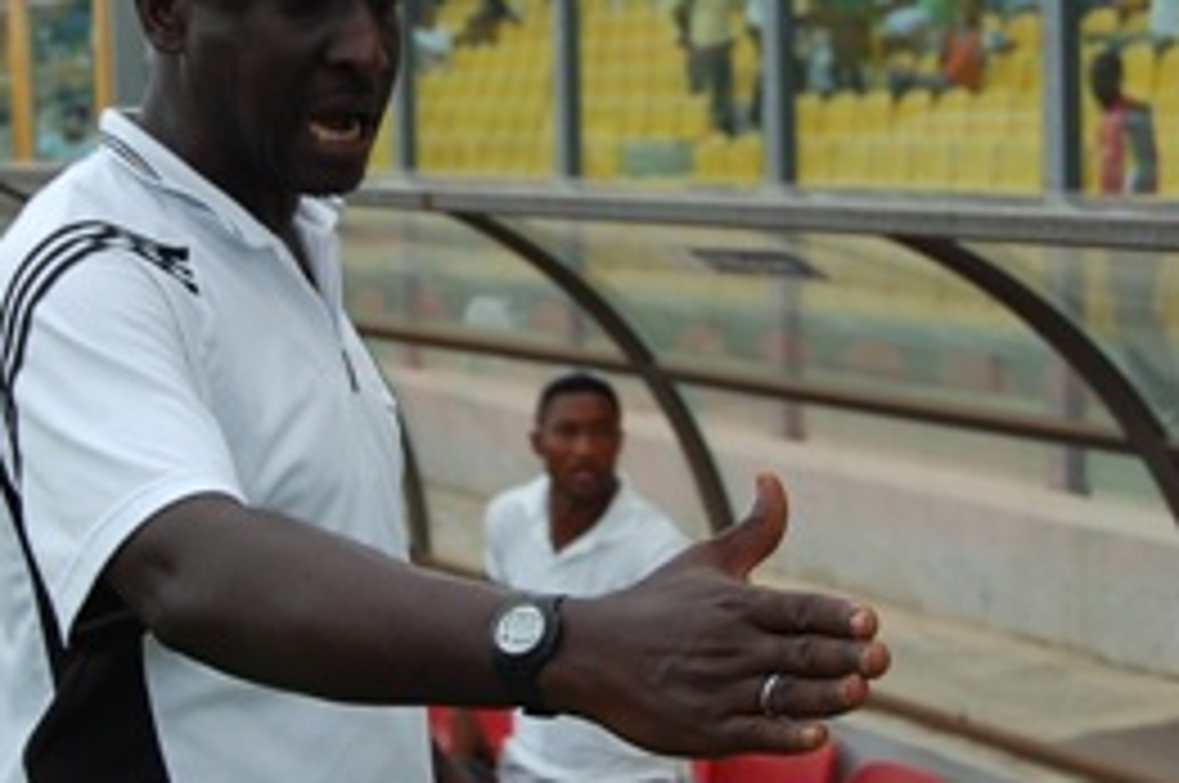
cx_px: 490
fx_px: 2846
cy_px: 261
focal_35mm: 87
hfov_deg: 23.4
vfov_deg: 15.6
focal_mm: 38
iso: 250
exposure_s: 1/125
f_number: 5.6
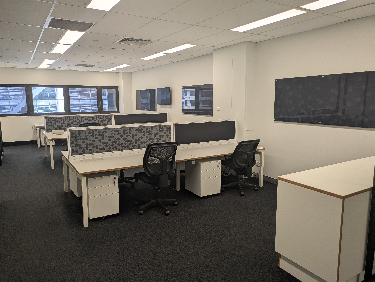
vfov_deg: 54.9
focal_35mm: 25
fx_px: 271
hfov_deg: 69.4
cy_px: 141
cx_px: 188
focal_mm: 5.43
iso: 55
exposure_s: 1/155
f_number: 1.89
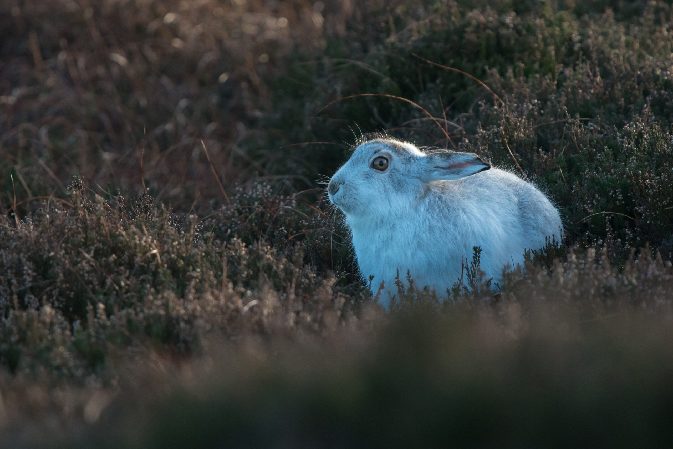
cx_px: 336
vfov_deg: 2.2
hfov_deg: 3.3
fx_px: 11777
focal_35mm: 630
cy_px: 224
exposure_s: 1/1000
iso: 1000
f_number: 5.6
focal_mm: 420
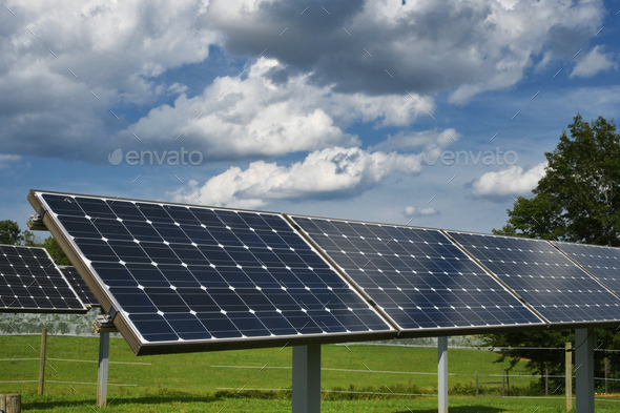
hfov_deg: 43.6
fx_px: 775
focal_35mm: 45
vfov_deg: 29.8
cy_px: 206
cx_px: 310
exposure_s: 1/160
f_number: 20
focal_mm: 30
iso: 200
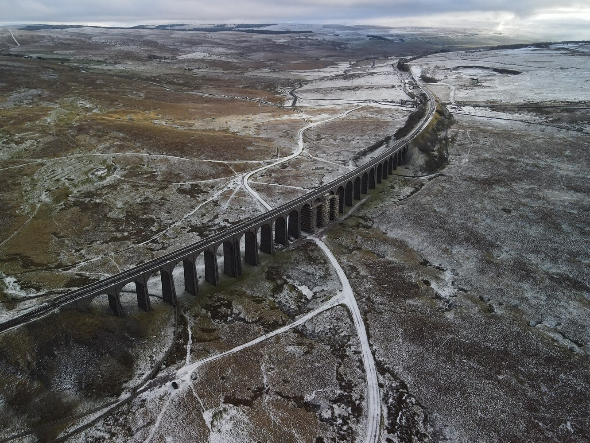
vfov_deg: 56.8
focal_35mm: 24
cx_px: 295
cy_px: 222
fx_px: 409
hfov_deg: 71.6
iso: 400
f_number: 2.8
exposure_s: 1/160
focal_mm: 4.5
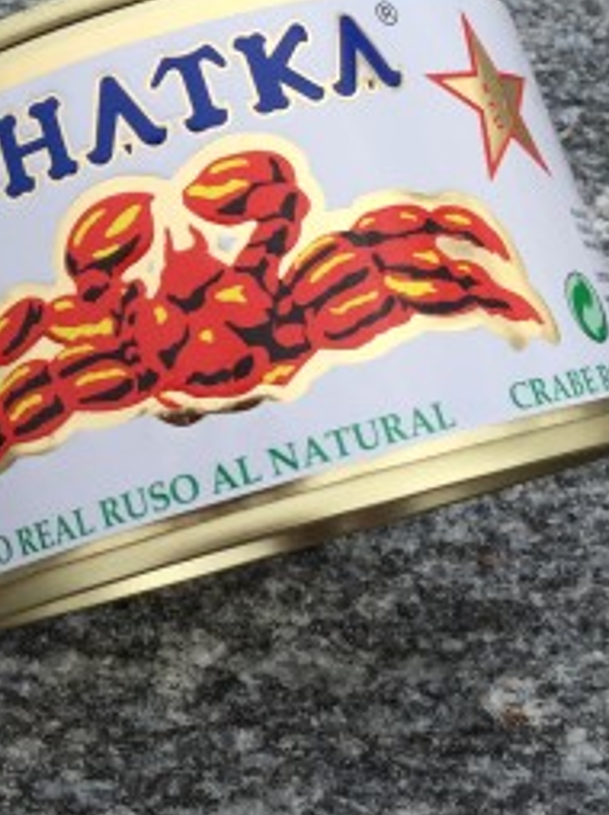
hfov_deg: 17.7
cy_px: -45
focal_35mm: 80
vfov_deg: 23.2
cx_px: -66
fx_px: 1880
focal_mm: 4.15
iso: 32
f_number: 2.2
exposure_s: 1/3597
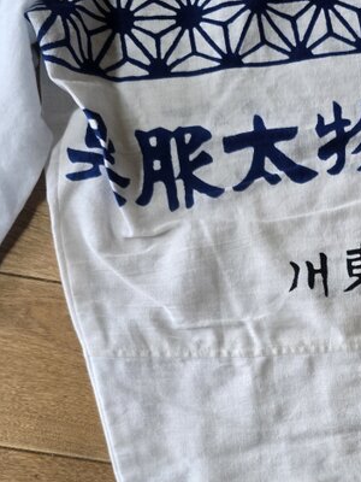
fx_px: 681
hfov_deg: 28.2
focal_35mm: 49
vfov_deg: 37.5
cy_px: 389
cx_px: 345
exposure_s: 1/182
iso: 160
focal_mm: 6.3
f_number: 1.7
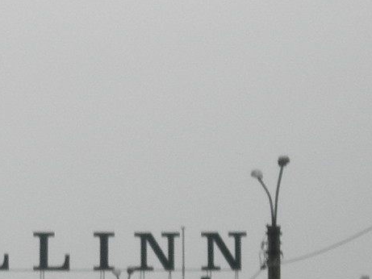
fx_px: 5396
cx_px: -15
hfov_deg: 3.9
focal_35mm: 502
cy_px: 191
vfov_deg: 3.0
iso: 50
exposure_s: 1/72.6
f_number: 8.2
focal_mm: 23.4
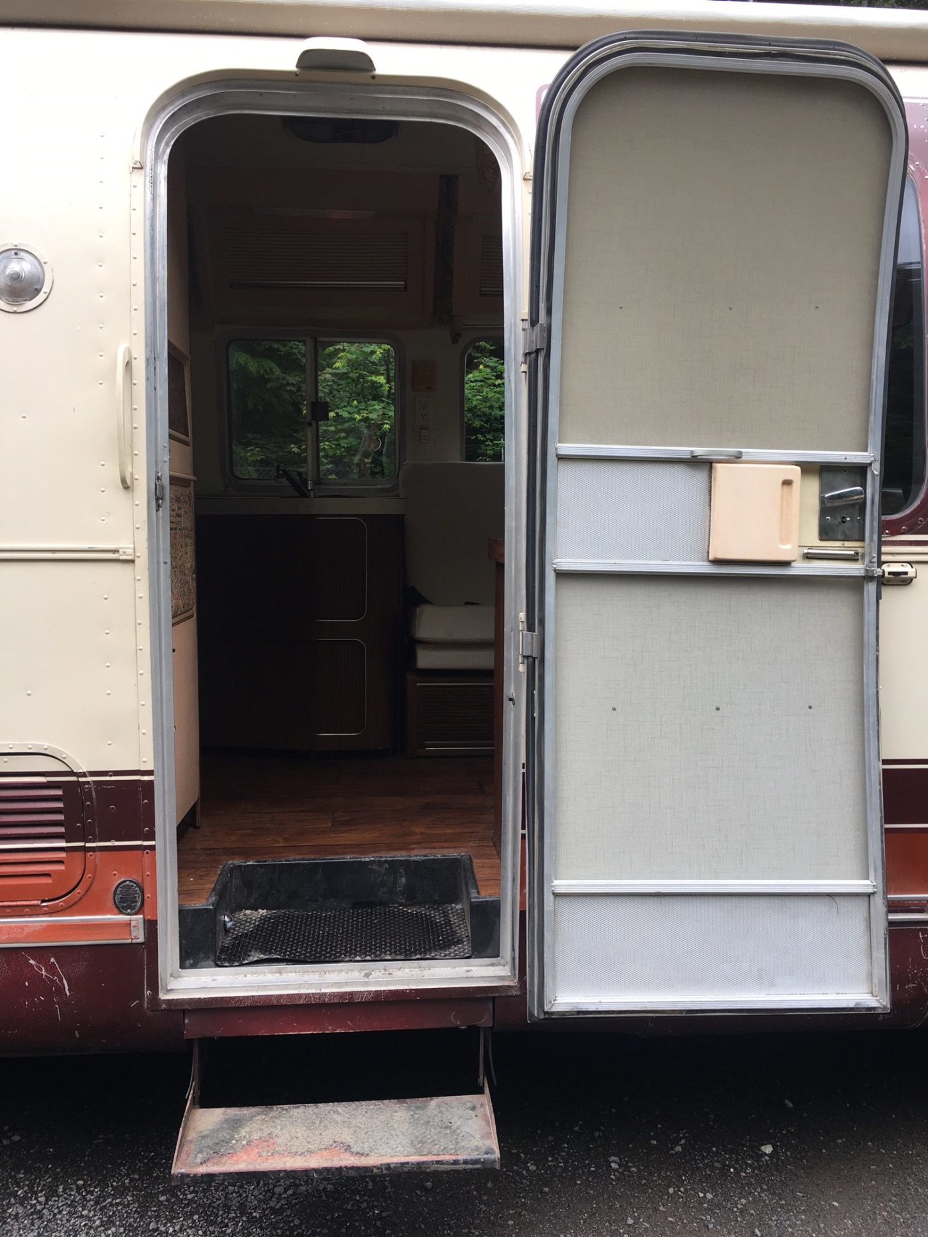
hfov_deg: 48.2
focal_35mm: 29
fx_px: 1037
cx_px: 464
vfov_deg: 61.7
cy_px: 618
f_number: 2.2
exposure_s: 1/120
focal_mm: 4.15
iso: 25
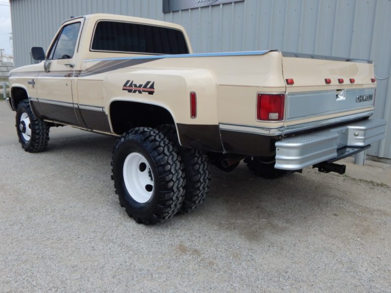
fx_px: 350
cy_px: 146
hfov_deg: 58.4
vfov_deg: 45.4
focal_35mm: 31
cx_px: 196
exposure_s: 1/1000
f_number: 3.2
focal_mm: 5.6
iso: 125
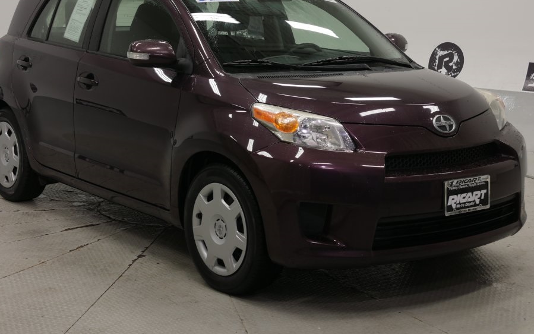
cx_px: 252
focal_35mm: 70
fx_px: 1019
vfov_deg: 18.6
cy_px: 112
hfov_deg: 29.4
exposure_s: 1/60
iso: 200
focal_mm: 29
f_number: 5.4
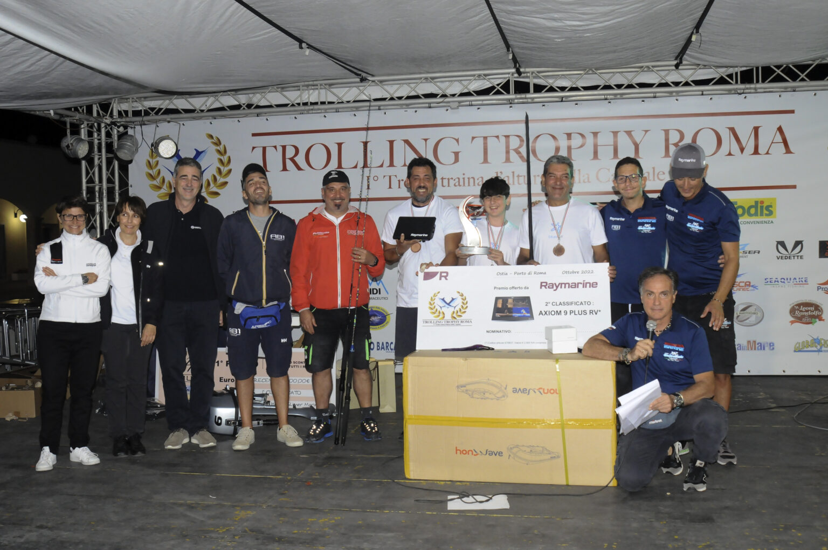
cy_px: 275
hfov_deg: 53.2
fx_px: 827
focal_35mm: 36
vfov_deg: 36.8
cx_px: 414
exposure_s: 1/60
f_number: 7.1
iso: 1600
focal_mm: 24
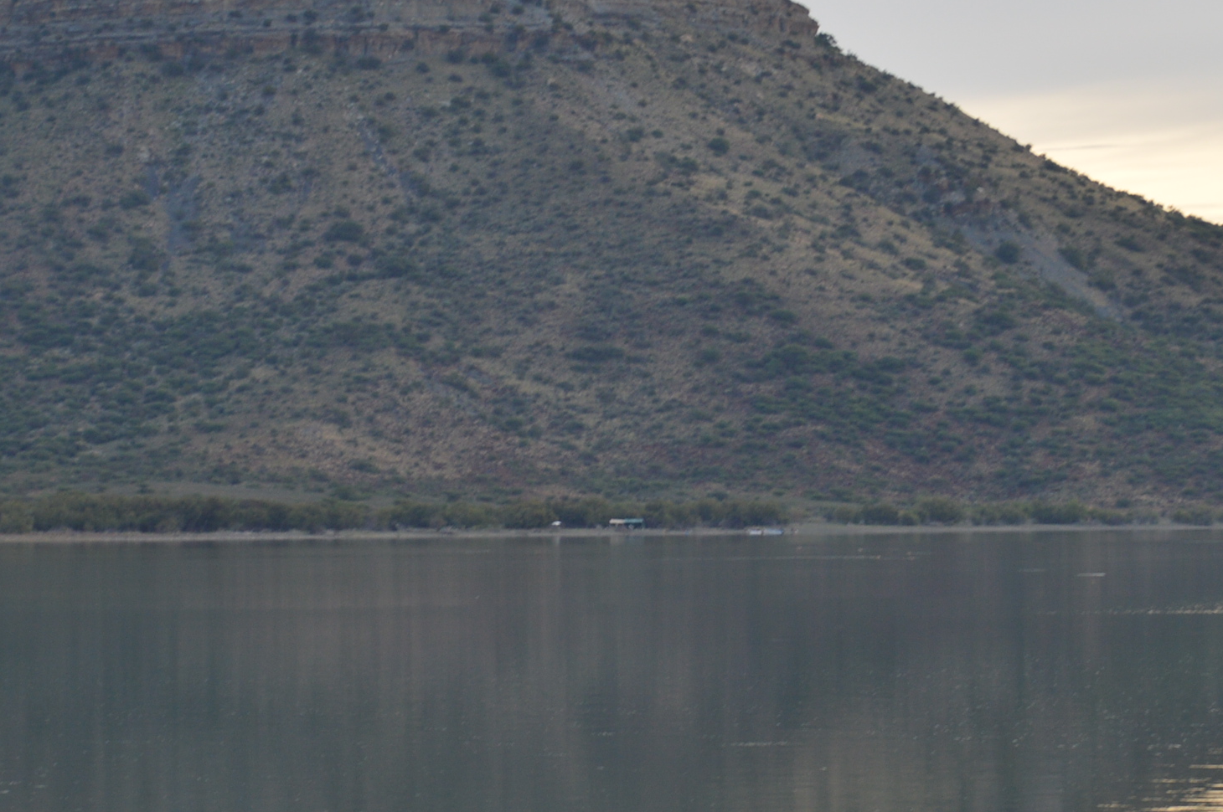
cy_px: 485
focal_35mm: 170
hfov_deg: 12.1
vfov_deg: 8.1
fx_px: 5770
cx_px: 367
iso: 200
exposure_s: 1/100
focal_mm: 55
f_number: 7.1
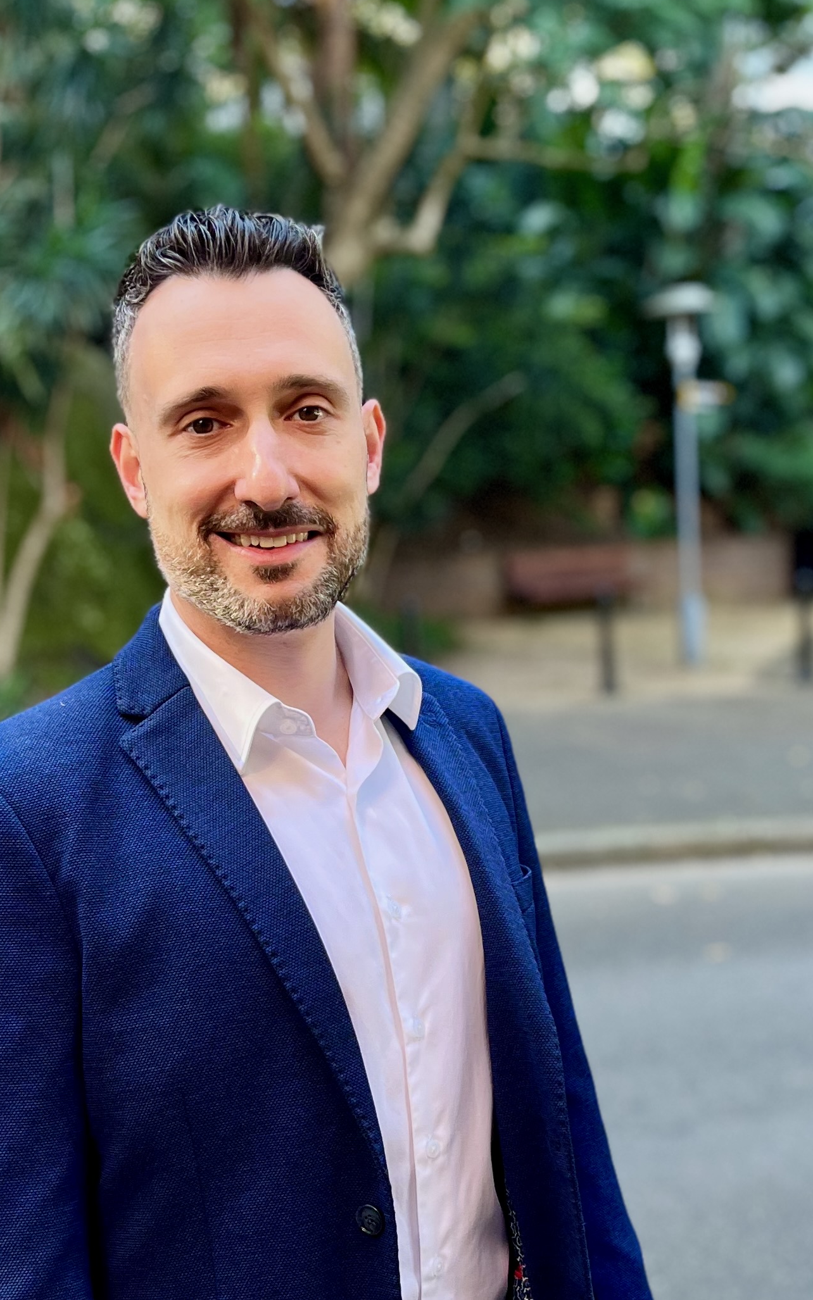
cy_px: 641
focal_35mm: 28
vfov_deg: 66.5
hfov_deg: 44.4
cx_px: 346
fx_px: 992
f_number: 1.6
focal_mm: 5.1
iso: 80
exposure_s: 1/122
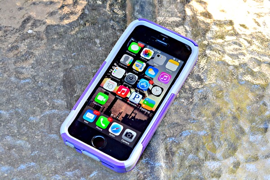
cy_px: 90
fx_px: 562
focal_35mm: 75
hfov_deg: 27.0
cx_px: 135
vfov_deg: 18.2
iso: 800
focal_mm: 50
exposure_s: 1/60
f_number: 5.6
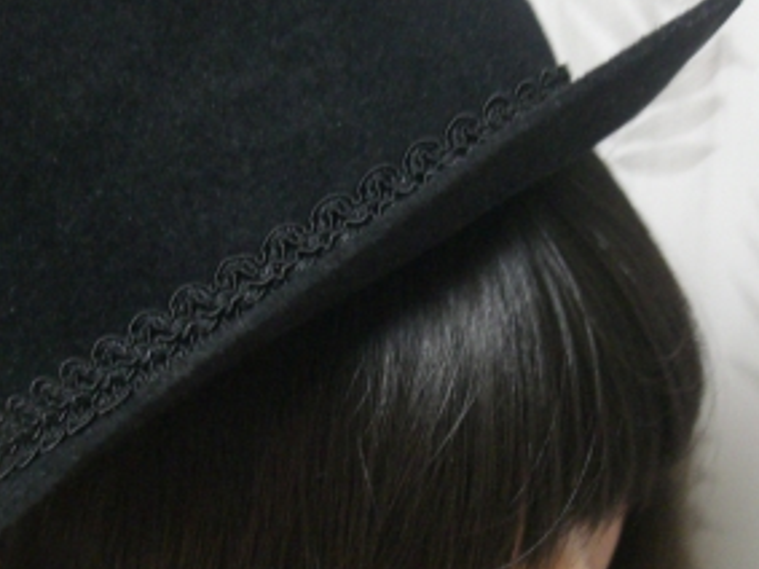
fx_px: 1885
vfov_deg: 17.2
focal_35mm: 86
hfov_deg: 22.7
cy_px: 311
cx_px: 292
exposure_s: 1/8
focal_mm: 6.3
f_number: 3.1
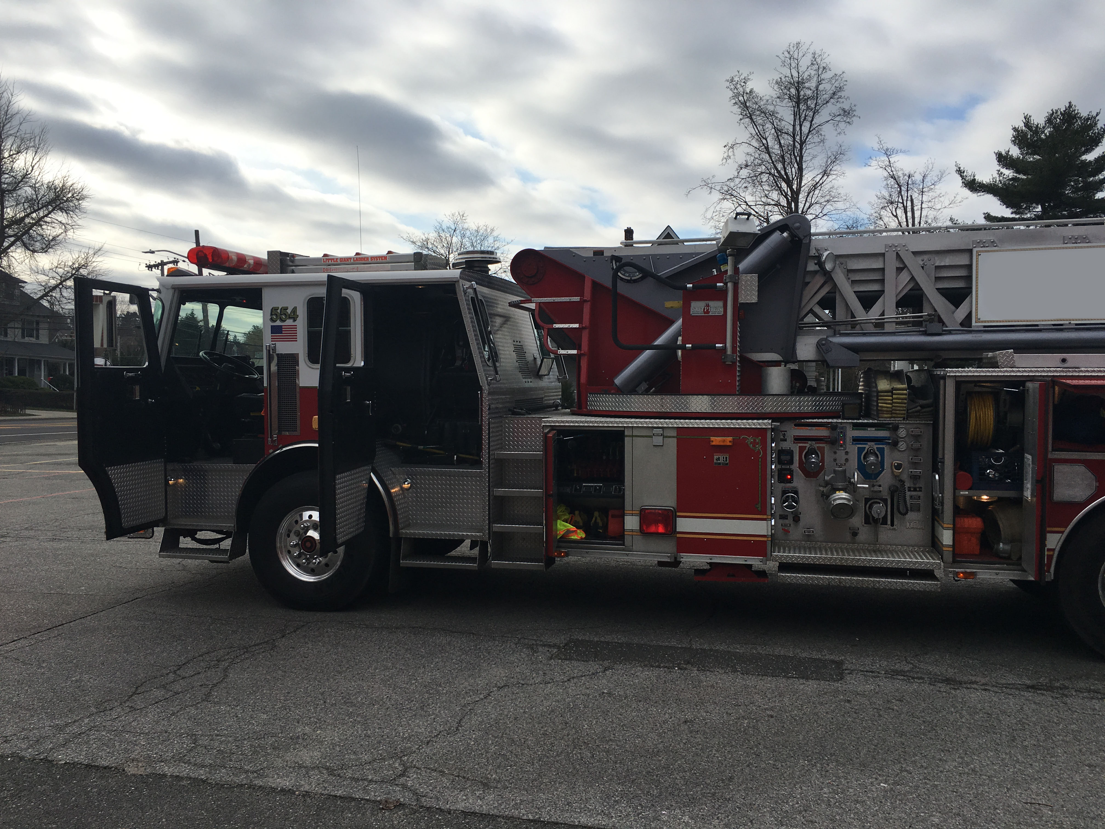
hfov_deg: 61.7
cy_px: 414
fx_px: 926
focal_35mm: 29
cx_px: 552
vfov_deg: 48.2
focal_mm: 4.15
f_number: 2.2
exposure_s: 1/1570
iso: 25
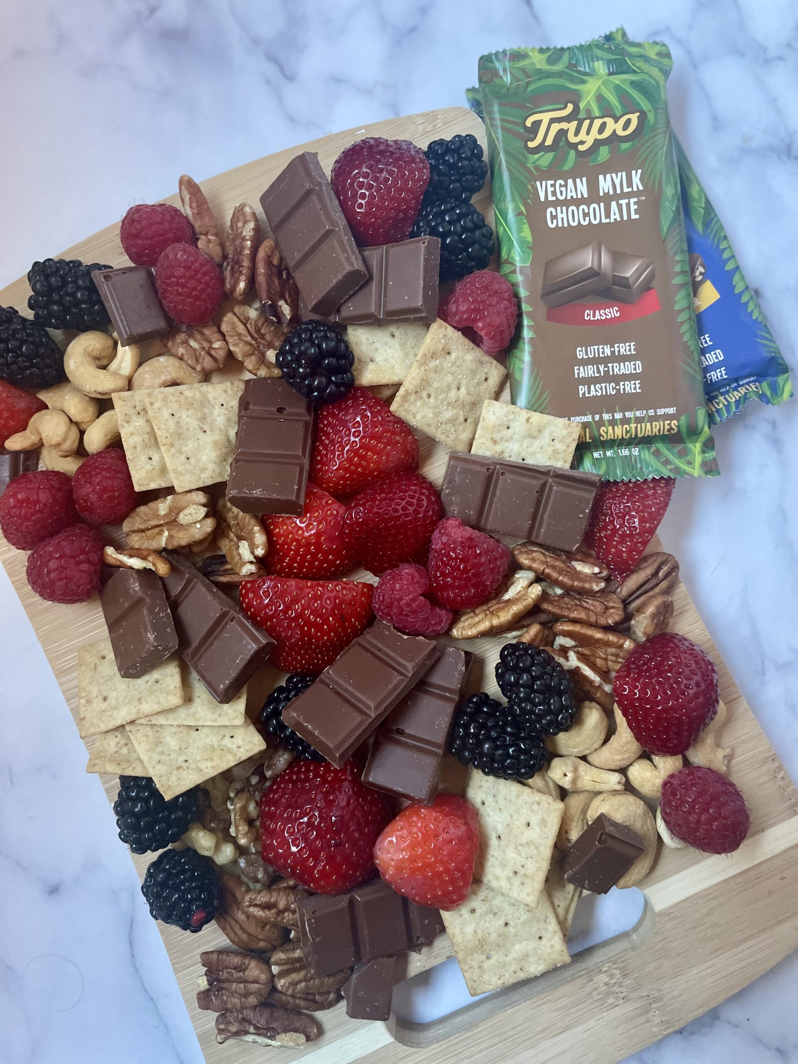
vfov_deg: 67.3
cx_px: 399
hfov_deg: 53.1
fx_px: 799
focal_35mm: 26
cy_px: 532
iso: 160
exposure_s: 1/60
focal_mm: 4.2
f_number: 1.6
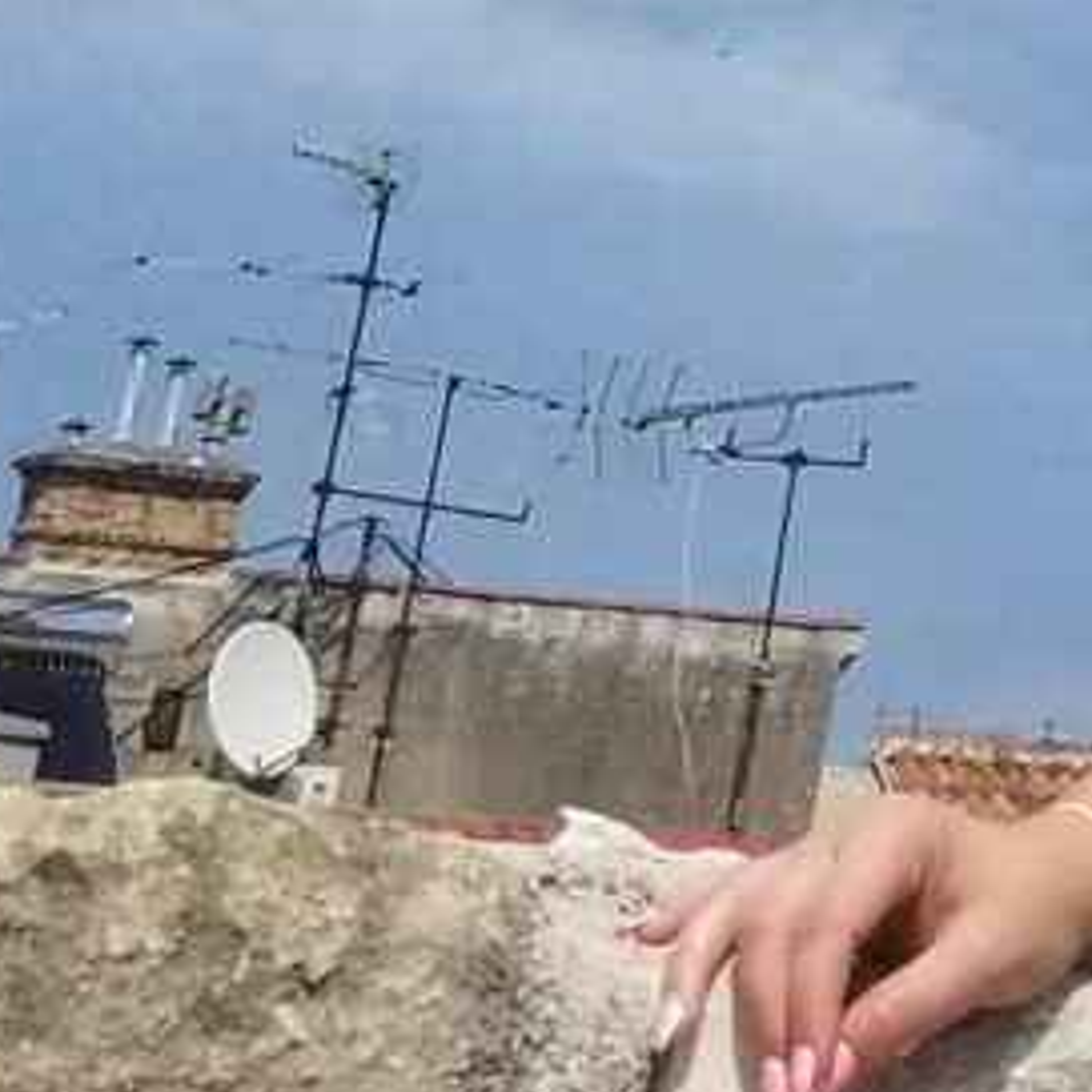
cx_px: 3473
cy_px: -2734
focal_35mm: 216
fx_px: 7709
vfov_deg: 6.9
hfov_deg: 7.1
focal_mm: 4.25
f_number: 1.7
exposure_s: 1/4160
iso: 50
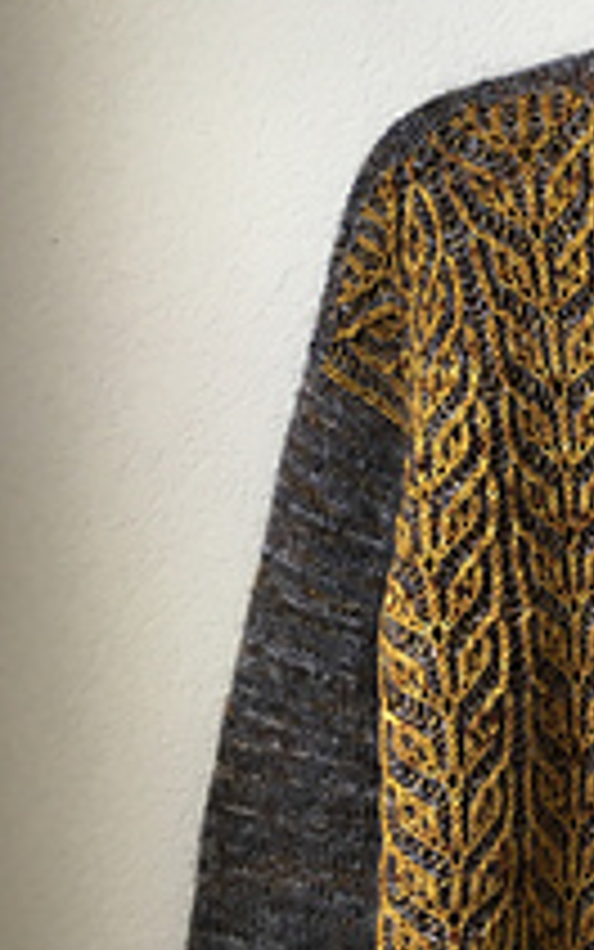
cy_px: 482
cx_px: 790
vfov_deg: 28.2
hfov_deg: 16.8
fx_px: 1890
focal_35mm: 73
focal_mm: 4.15
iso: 32
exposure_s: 1/30
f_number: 2.2
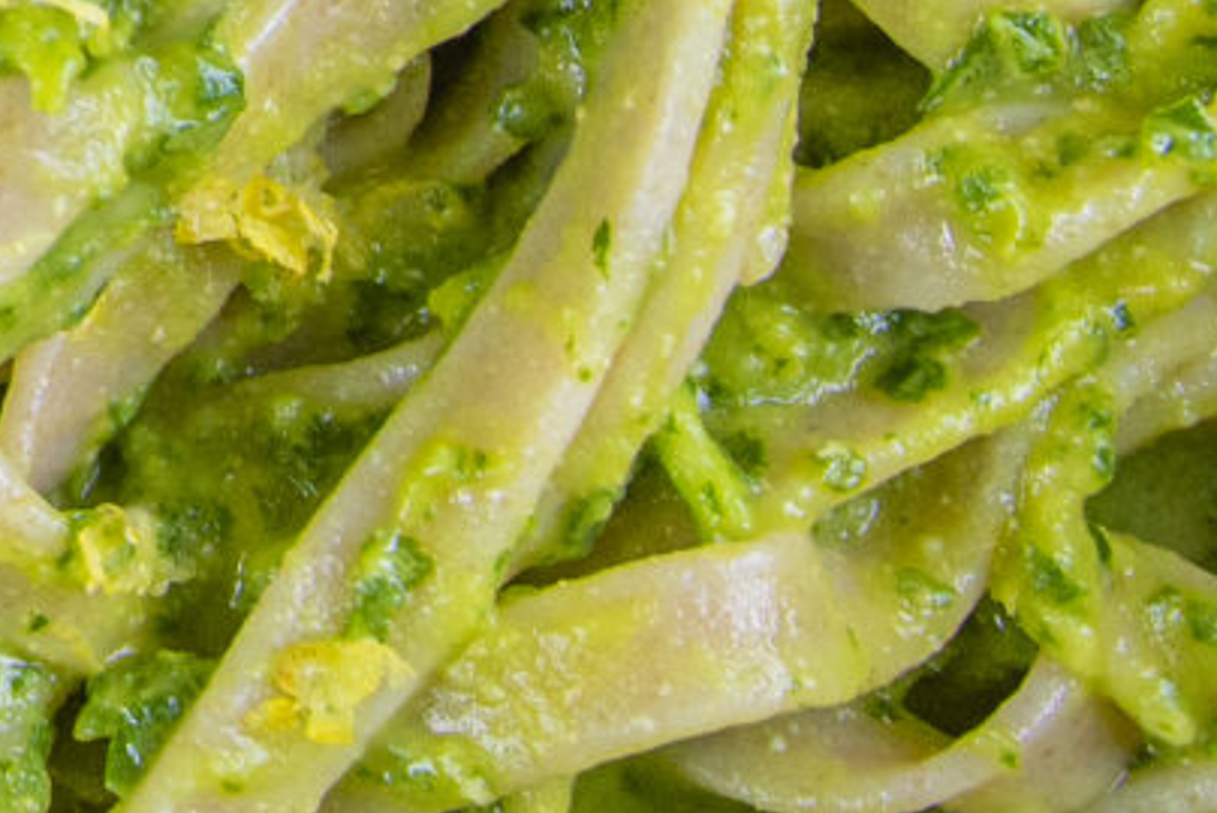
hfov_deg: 8.8
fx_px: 7070
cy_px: -1576
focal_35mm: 209
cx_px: -1780
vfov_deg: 6.1
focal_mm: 22
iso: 250
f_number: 4
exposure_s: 1/200
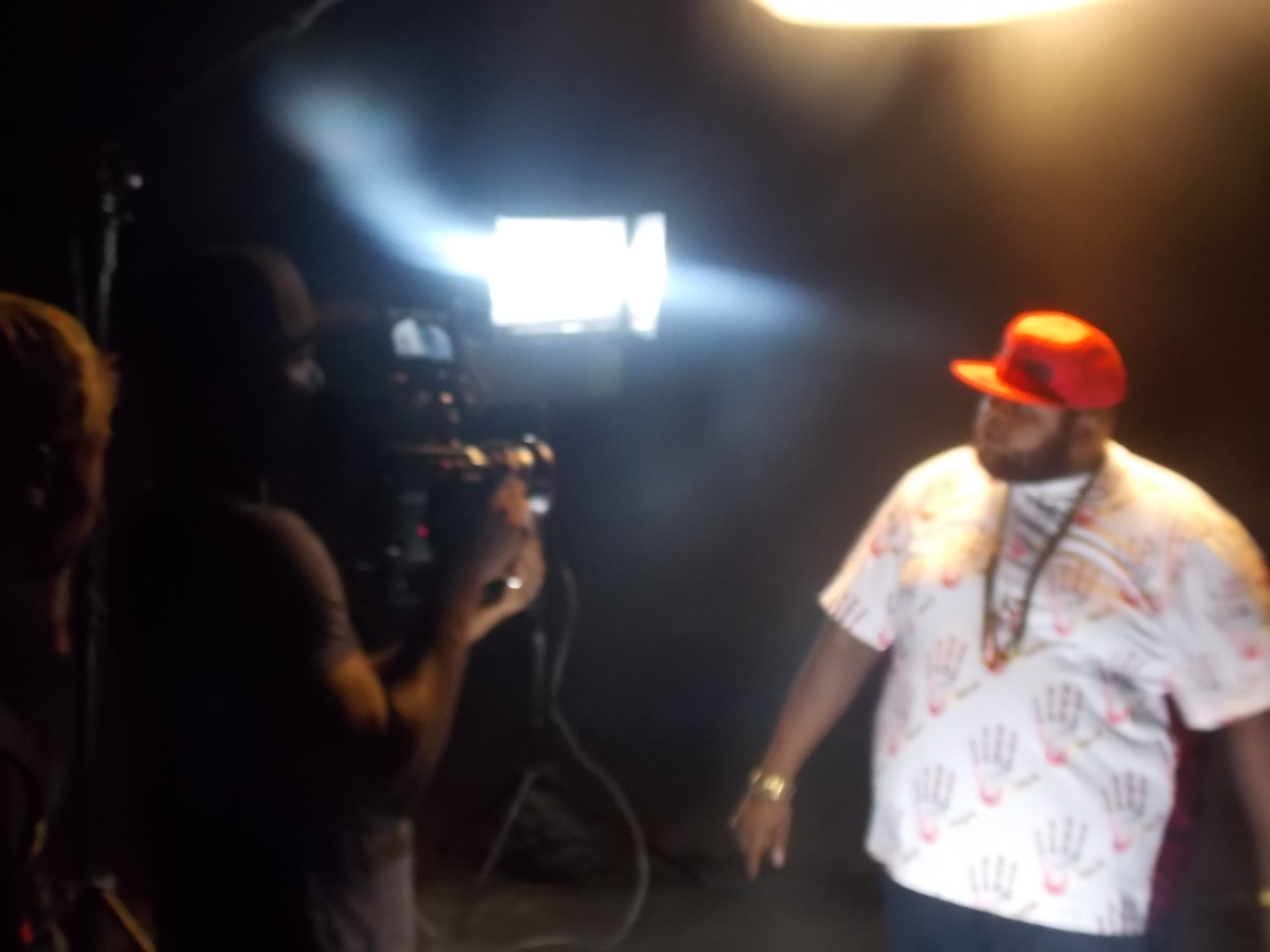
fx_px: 1688
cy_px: 476
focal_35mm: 46
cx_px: 635
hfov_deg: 41.2
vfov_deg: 31.5
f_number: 3.7
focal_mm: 8.1
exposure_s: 1/30
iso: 320
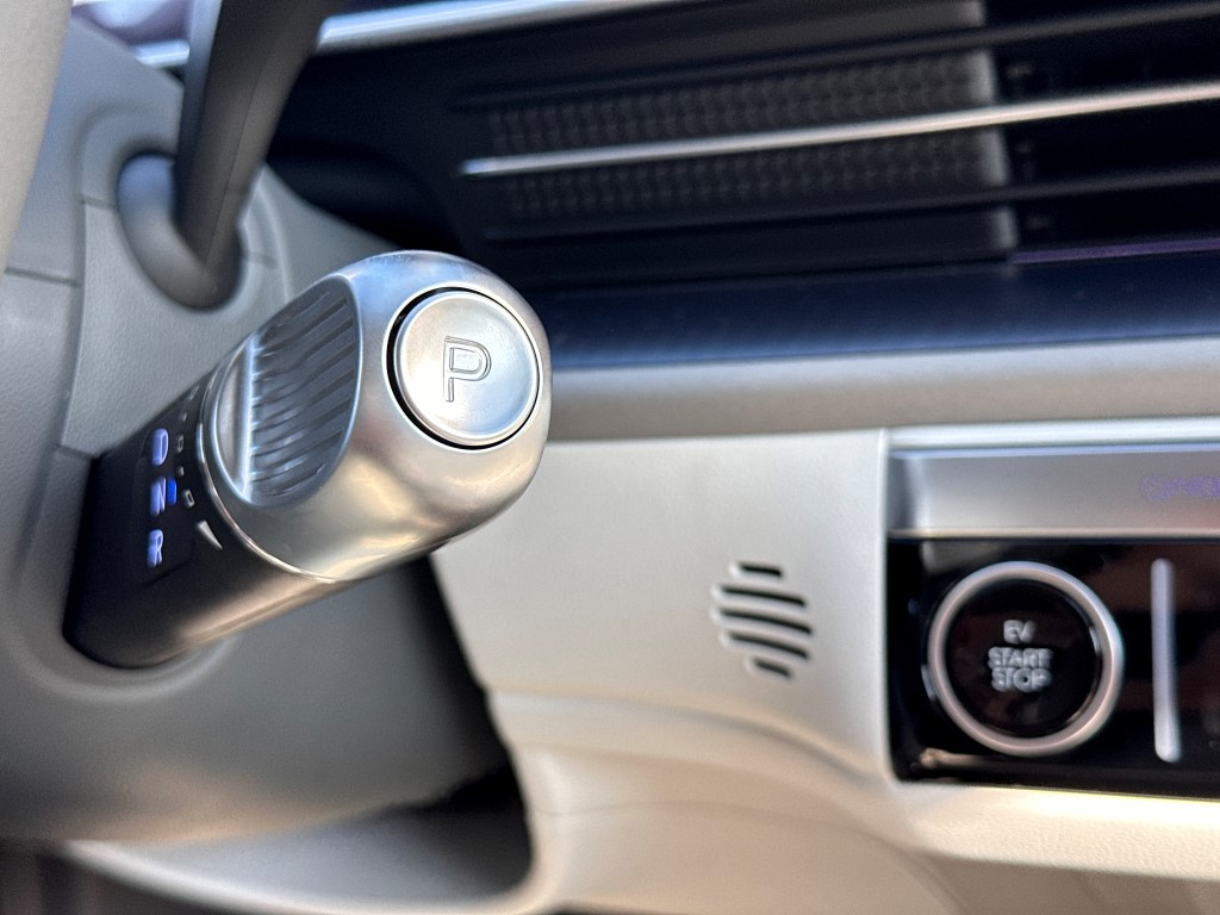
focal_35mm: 48
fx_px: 1692
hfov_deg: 39.7
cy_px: 458
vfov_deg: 30.3
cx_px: 610
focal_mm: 6.86
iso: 80
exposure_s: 1/171
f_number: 1.78
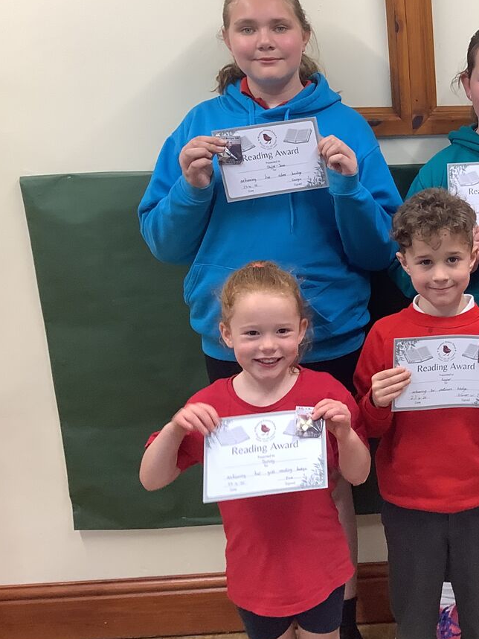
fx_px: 959
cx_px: 532
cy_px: 286
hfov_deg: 25.9
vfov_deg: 36.8
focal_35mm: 52
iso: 100
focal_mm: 3.3
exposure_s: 1/50
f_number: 2.4
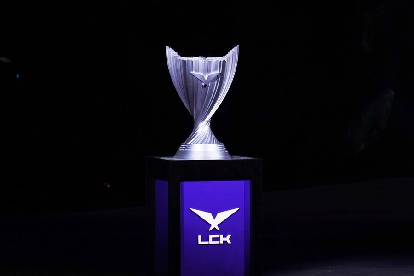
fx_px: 2760
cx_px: 207
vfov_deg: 5.7
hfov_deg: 8.6
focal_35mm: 240
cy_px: 138
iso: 3200
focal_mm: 240
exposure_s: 1/250
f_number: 6.3
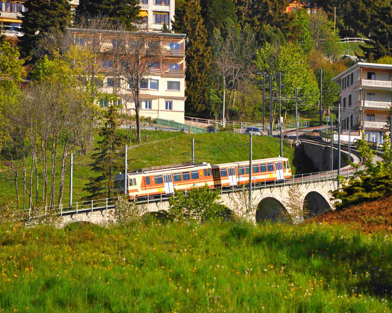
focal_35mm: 340
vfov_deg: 4.6
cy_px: 157
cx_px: 231
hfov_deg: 5.7
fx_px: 3945
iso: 400
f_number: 6.3
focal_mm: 200
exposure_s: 1/1600
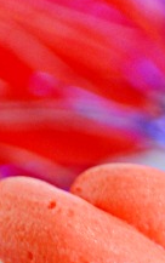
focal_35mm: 380
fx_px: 2727
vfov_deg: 5.5
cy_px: 368
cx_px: 126
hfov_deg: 3.5
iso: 400
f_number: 5.3
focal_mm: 45
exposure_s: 1/20
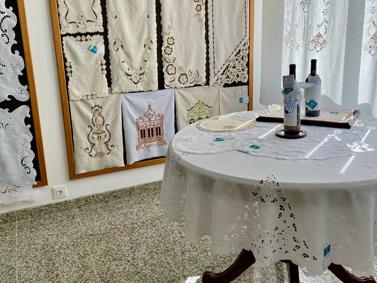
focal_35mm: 26
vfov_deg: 53.1
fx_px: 283
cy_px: 142
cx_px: 188
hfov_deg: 67.3
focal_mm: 4.2
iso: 32
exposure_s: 1/796
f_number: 1.6
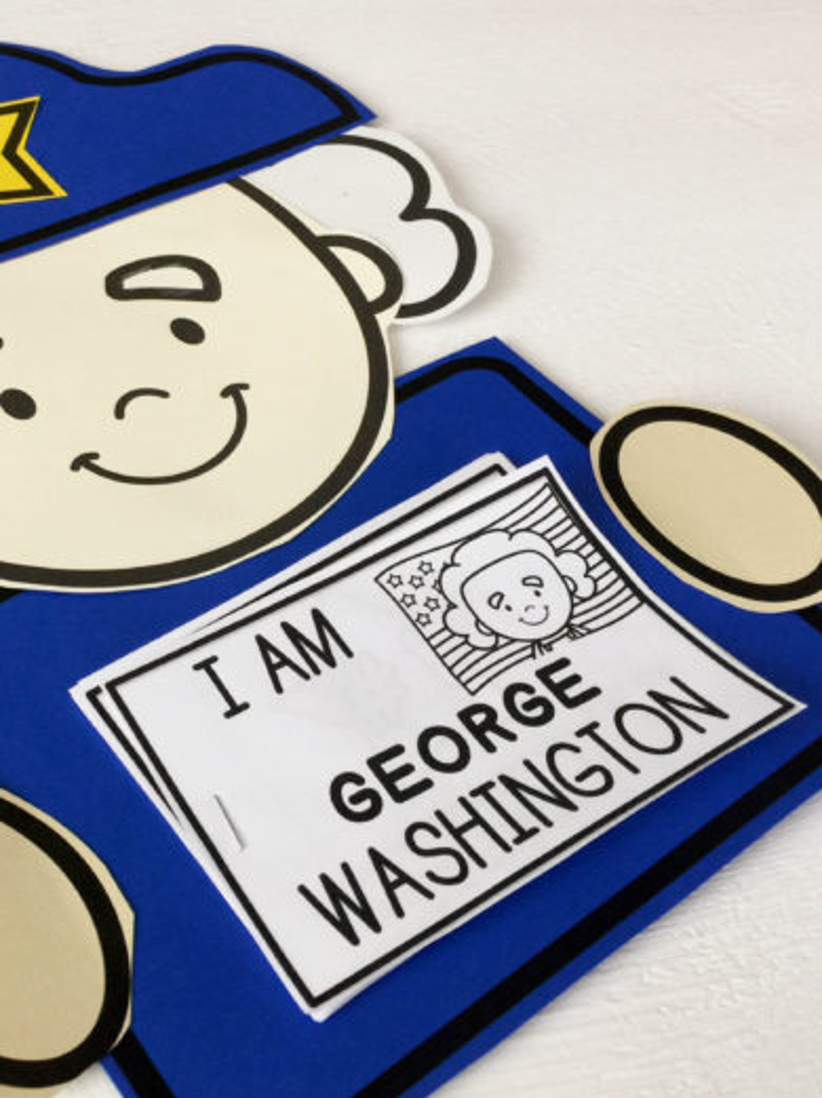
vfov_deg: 47.9
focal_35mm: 39
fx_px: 1236
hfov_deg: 35.9
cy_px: 549
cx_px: 198
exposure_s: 1/30
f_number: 2.2
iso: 40
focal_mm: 4.15
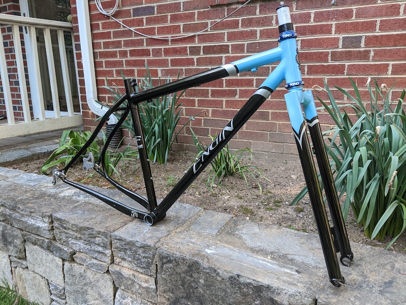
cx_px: 203
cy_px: 152
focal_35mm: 27
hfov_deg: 65.3
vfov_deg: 51.4
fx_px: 317
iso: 61
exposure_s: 1/241
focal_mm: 4.44
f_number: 1.8
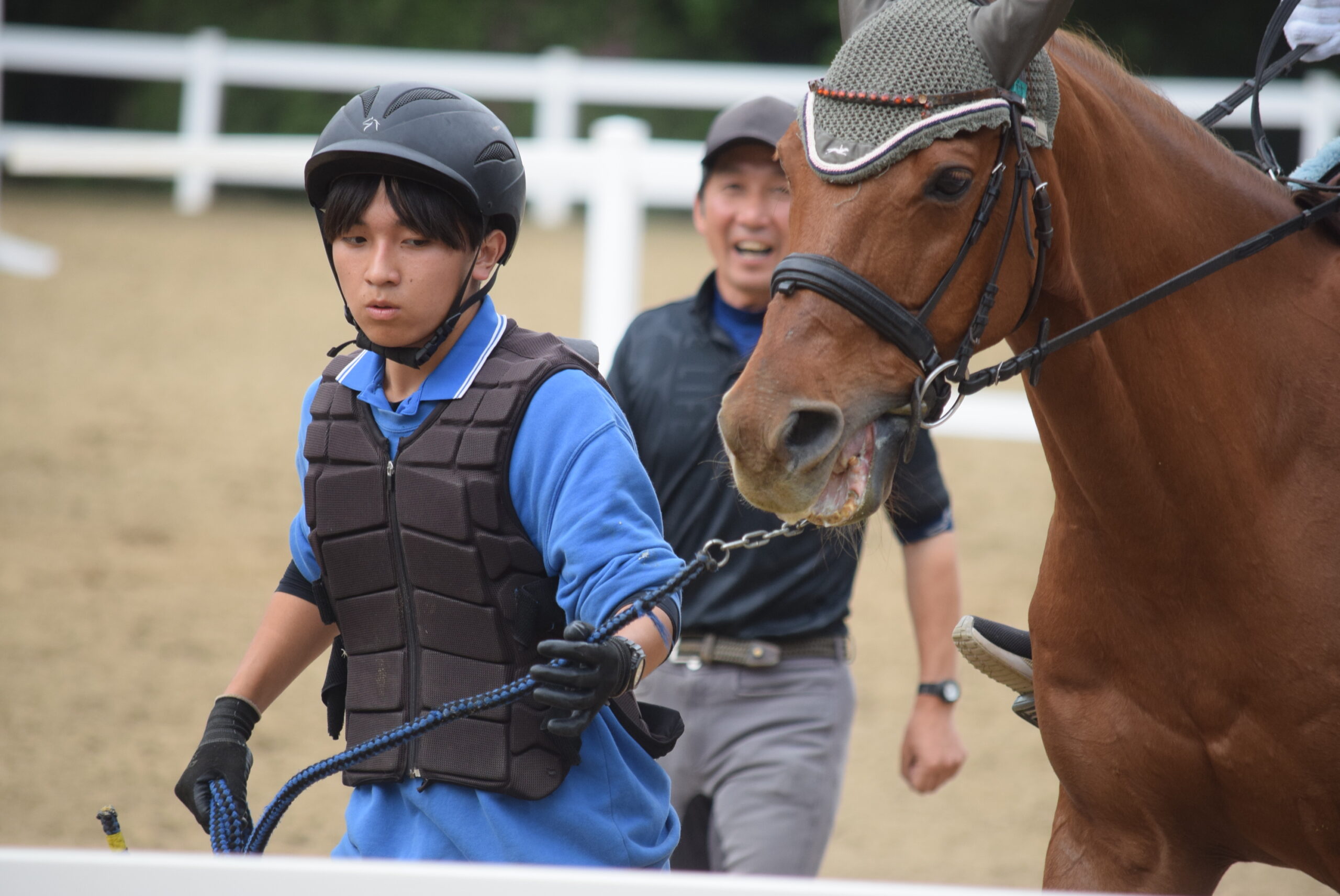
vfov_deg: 3.8
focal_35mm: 360
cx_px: 670
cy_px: 448
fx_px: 13409
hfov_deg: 5.7
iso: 800
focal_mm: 240
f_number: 5.3
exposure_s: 1/800
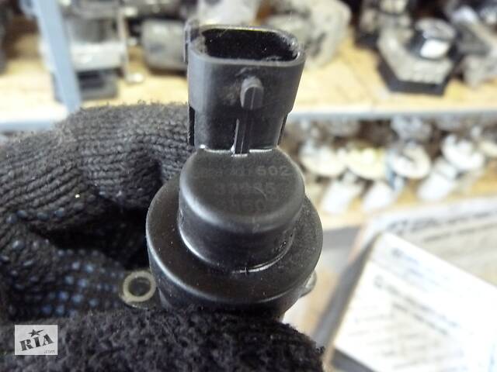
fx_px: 359
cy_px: 186
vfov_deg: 54.9
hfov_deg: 69.4
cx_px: 248
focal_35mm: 25
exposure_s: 1/25
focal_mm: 4.5
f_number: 2.8
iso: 800
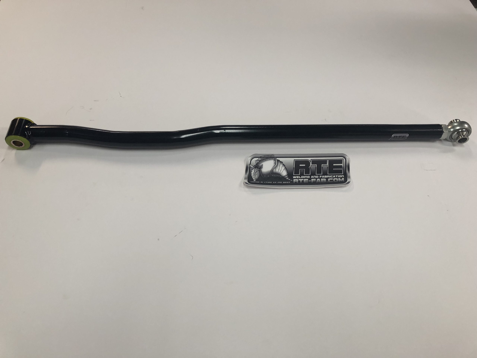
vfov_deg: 49.7
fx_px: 386
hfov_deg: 63.4
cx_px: 238
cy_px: 179
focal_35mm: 28
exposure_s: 1/30
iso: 32
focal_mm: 3.99
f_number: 1.8
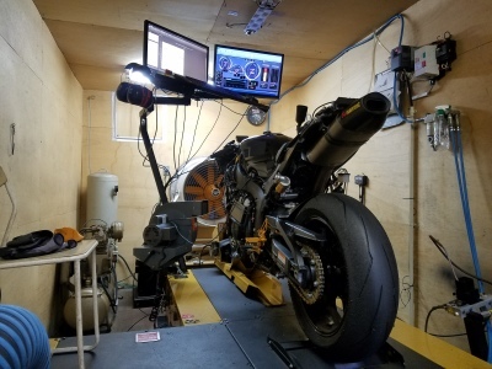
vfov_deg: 53.1
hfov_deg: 67.3
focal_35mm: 26
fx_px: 370
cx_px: 246
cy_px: 184
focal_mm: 4.2
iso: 200
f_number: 1.7
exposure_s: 1/25
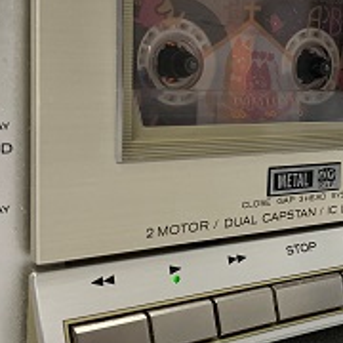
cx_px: 333
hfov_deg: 23.7
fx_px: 785
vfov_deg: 24.7
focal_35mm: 70
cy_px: 160
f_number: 1.8
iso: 125
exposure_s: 1/50
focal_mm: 4.25
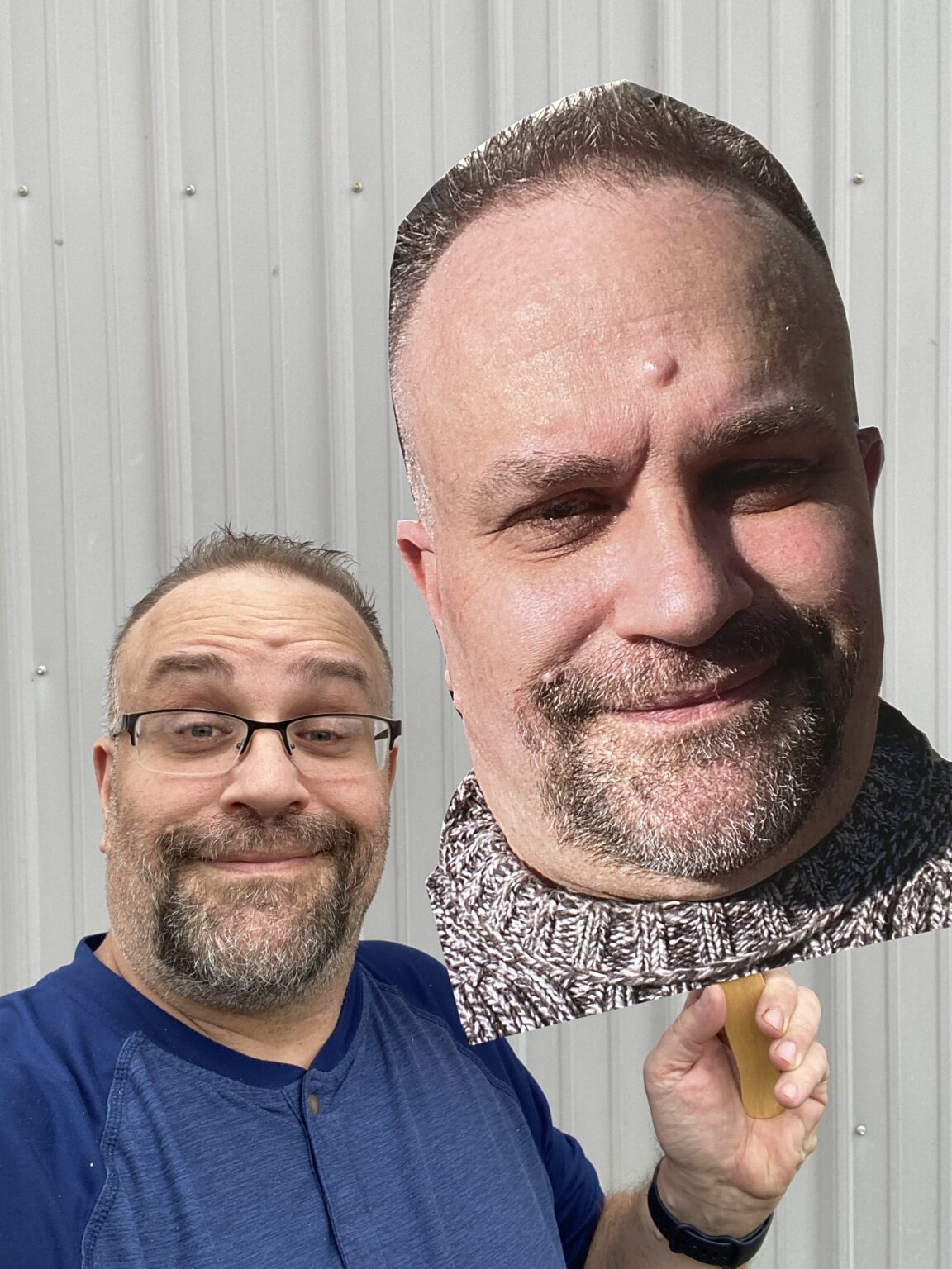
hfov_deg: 46.8
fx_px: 1100
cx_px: 476
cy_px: 634
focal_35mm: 30
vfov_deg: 60.0
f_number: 2.2
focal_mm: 2.71
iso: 40
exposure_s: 1/122
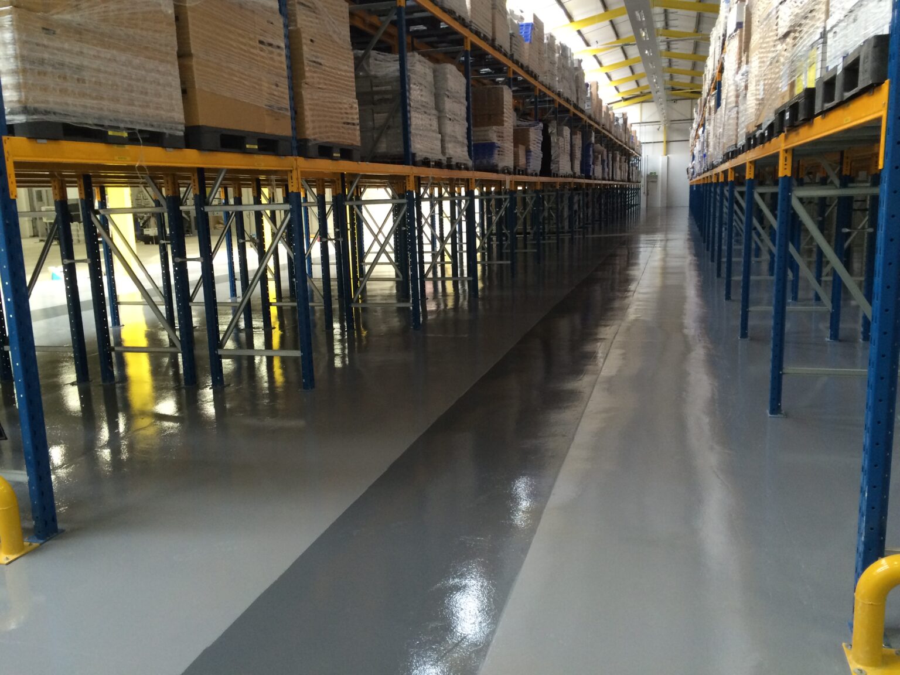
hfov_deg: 61.7
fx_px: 754
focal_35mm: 29
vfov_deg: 48.2
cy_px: 338
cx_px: 450
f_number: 2.2
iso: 125
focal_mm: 4.15
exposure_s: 1/30
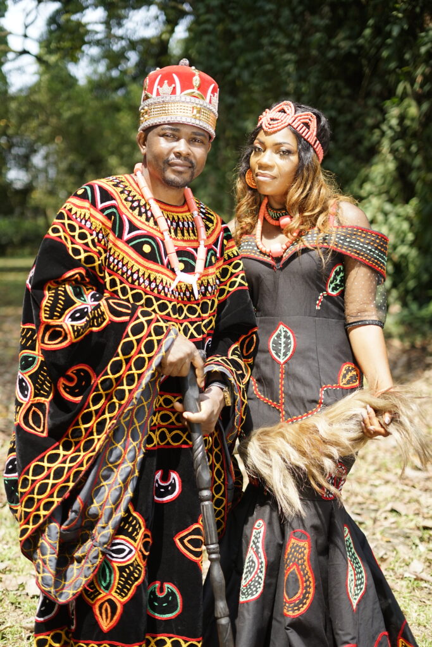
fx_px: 900
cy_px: 324
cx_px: 216
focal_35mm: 50
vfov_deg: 39.6
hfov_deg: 27.0
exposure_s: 1/2000
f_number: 1.8
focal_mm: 50
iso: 250
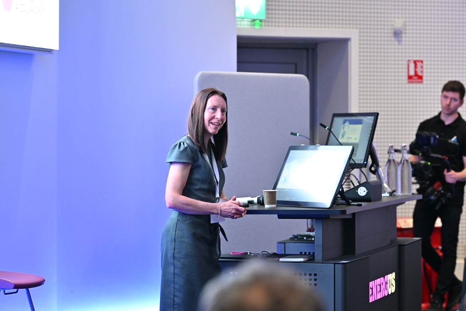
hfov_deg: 15.2
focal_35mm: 135
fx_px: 1748
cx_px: 233
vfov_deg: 10.2
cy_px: 156
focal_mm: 135
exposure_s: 1/100
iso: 3200
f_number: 4
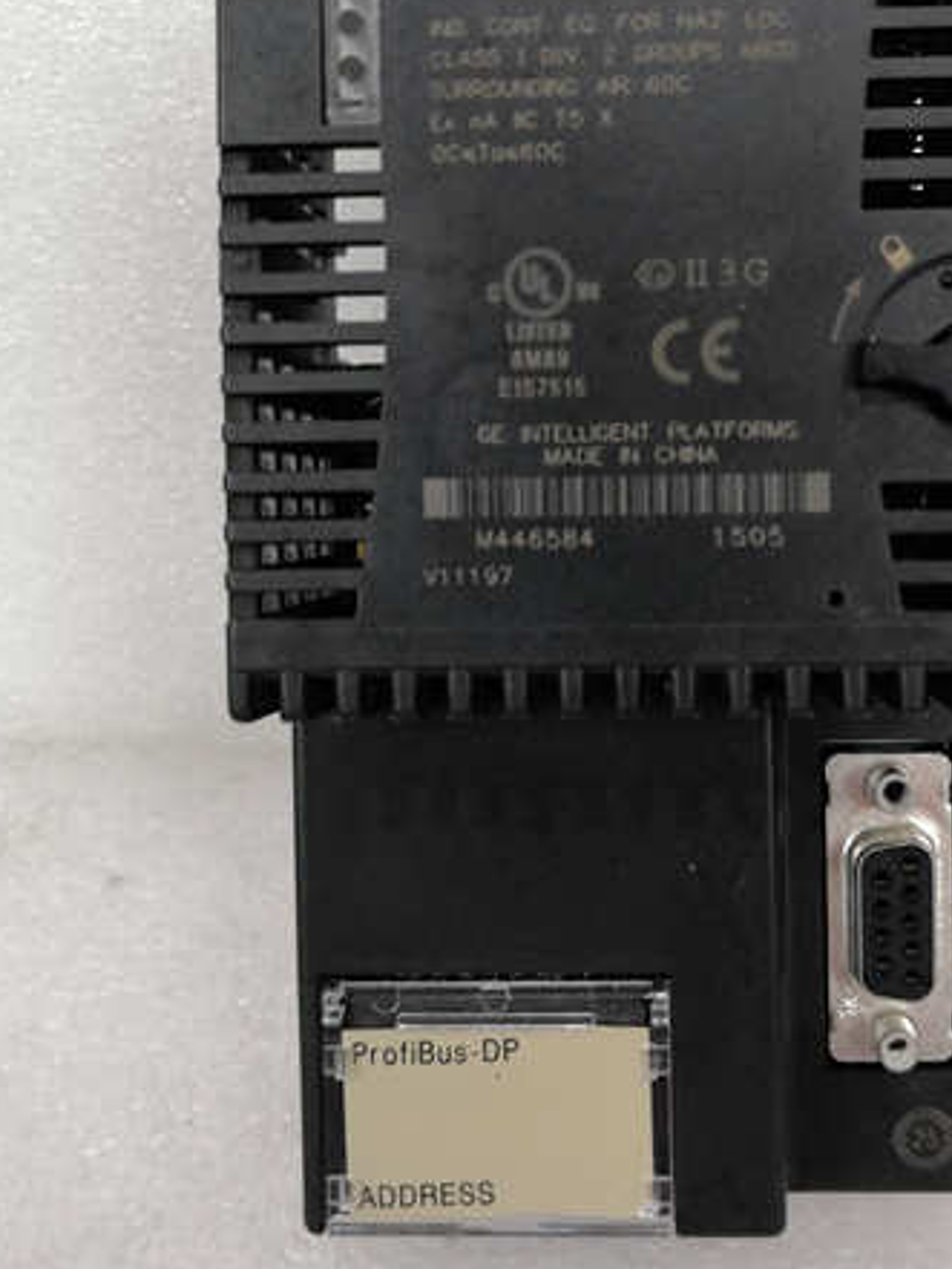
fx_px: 1796
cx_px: 618
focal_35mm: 49
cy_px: 512
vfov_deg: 38.8
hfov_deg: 29.5
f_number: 1.8
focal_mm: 3.95
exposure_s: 1/33.3
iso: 320
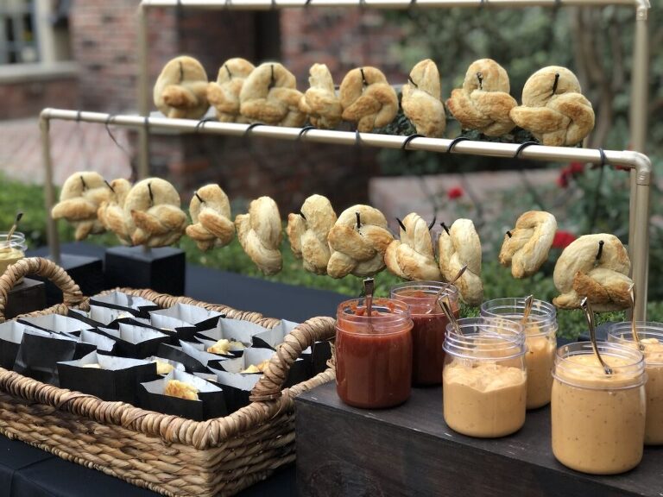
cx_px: 332
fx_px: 1092
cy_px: 248
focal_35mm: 57
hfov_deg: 33.8
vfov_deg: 25.7
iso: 25
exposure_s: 1/60
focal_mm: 6.6
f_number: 2.8
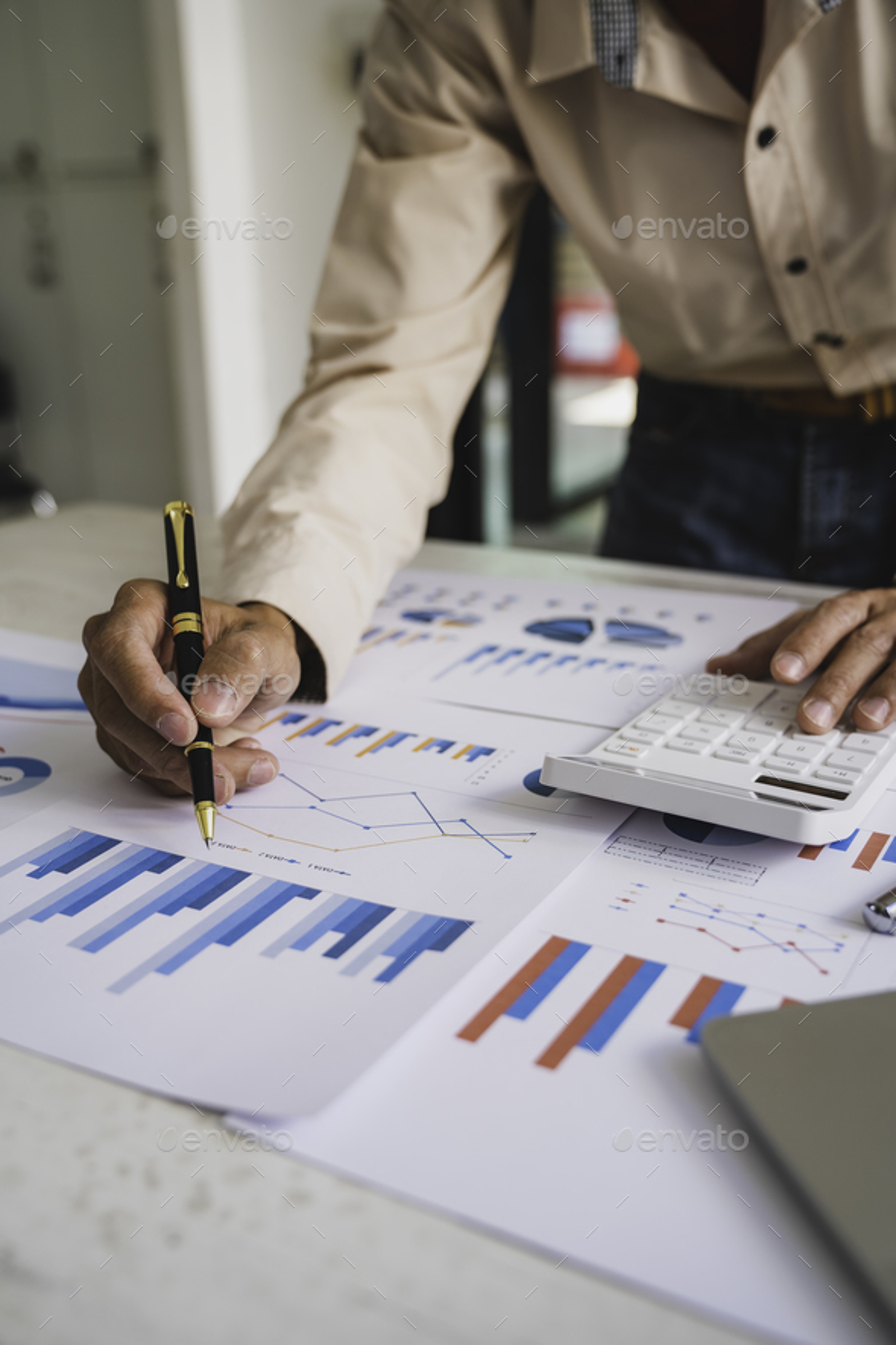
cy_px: 672
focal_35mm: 35
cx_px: 448
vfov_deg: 54.4
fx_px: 1307
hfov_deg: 37.9
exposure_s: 1/160
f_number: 3.5
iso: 200
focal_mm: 35
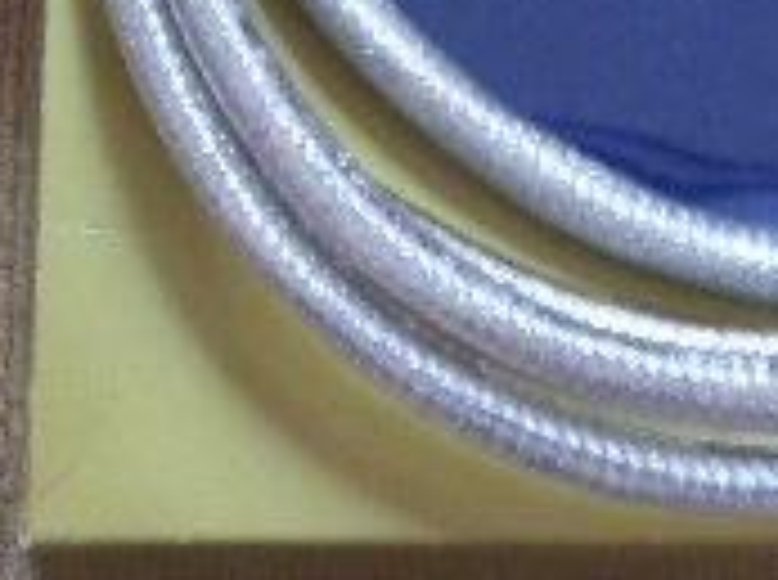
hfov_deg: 8.5
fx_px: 5159
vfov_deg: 6.4
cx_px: 877
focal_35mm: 230
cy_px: -247
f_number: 3.5
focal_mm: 10.2
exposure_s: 1/8
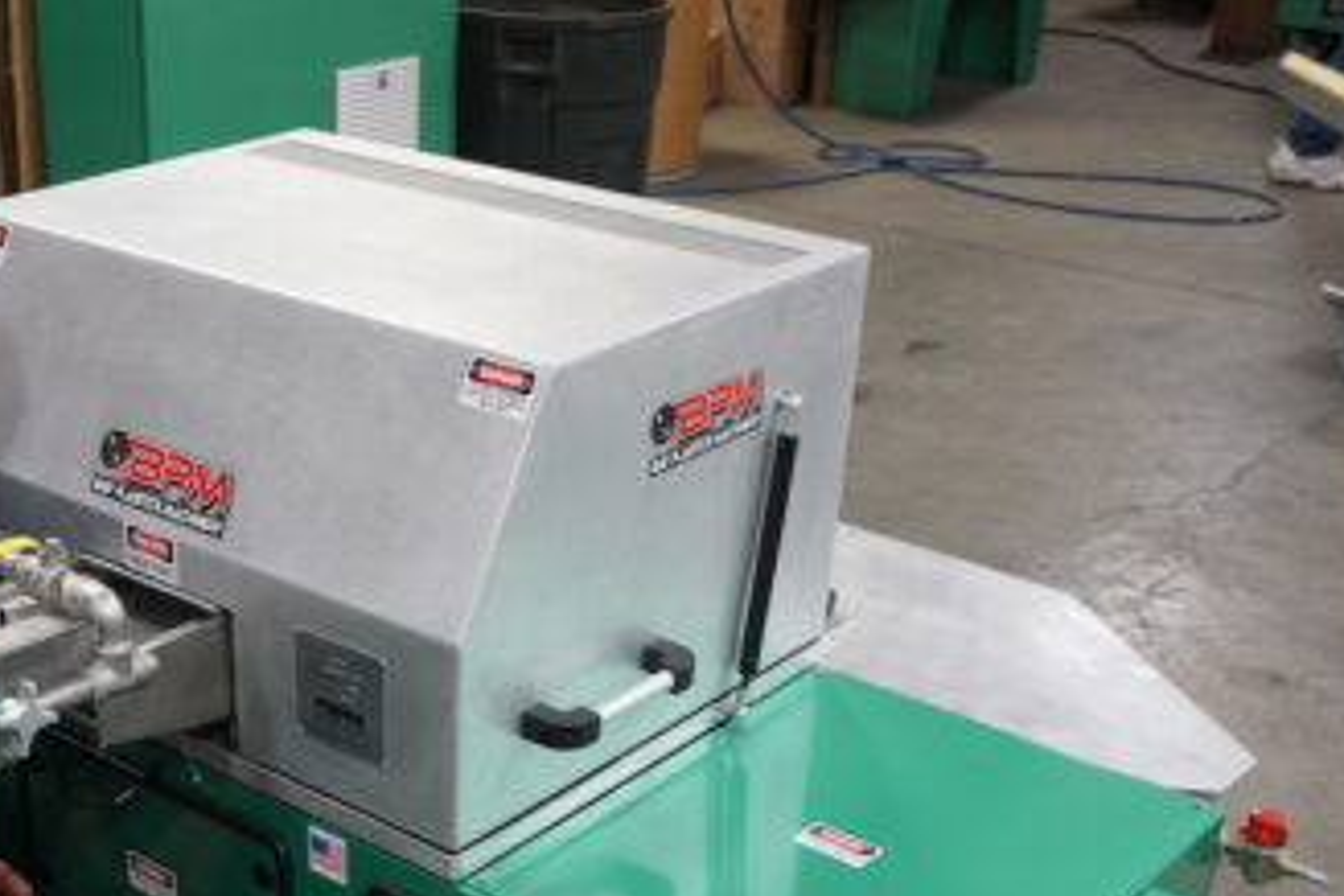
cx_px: 390
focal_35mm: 55
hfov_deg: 35.7
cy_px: 814
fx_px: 2053
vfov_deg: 23.9
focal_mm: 20
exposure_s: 1/60
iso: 640
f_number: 4
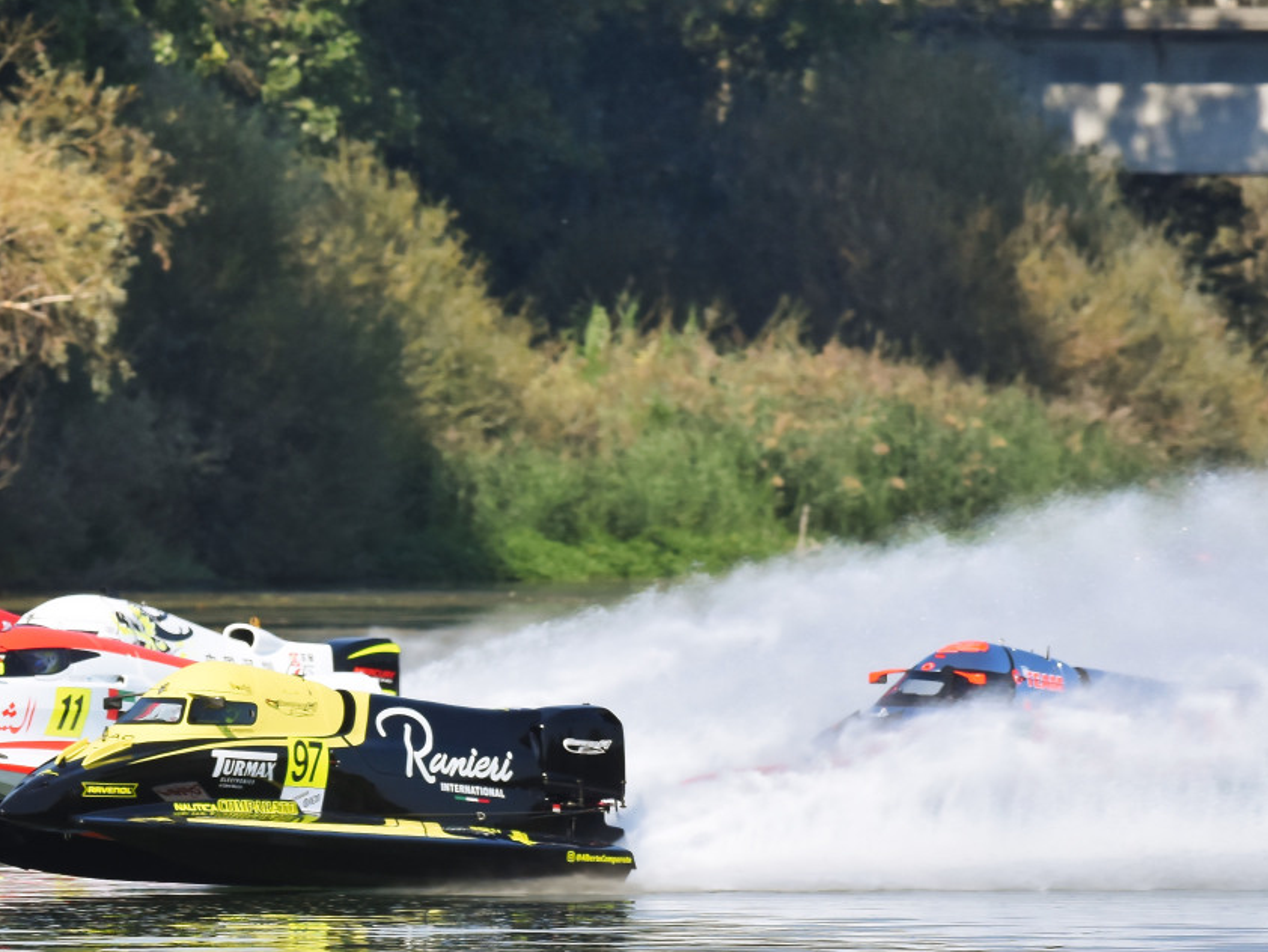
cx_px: 372
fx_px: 30119
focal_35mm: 822
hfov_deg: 2.4
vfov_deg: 1.8
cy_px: 479
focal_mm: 400
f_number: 8
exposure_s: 1/1000
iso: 500
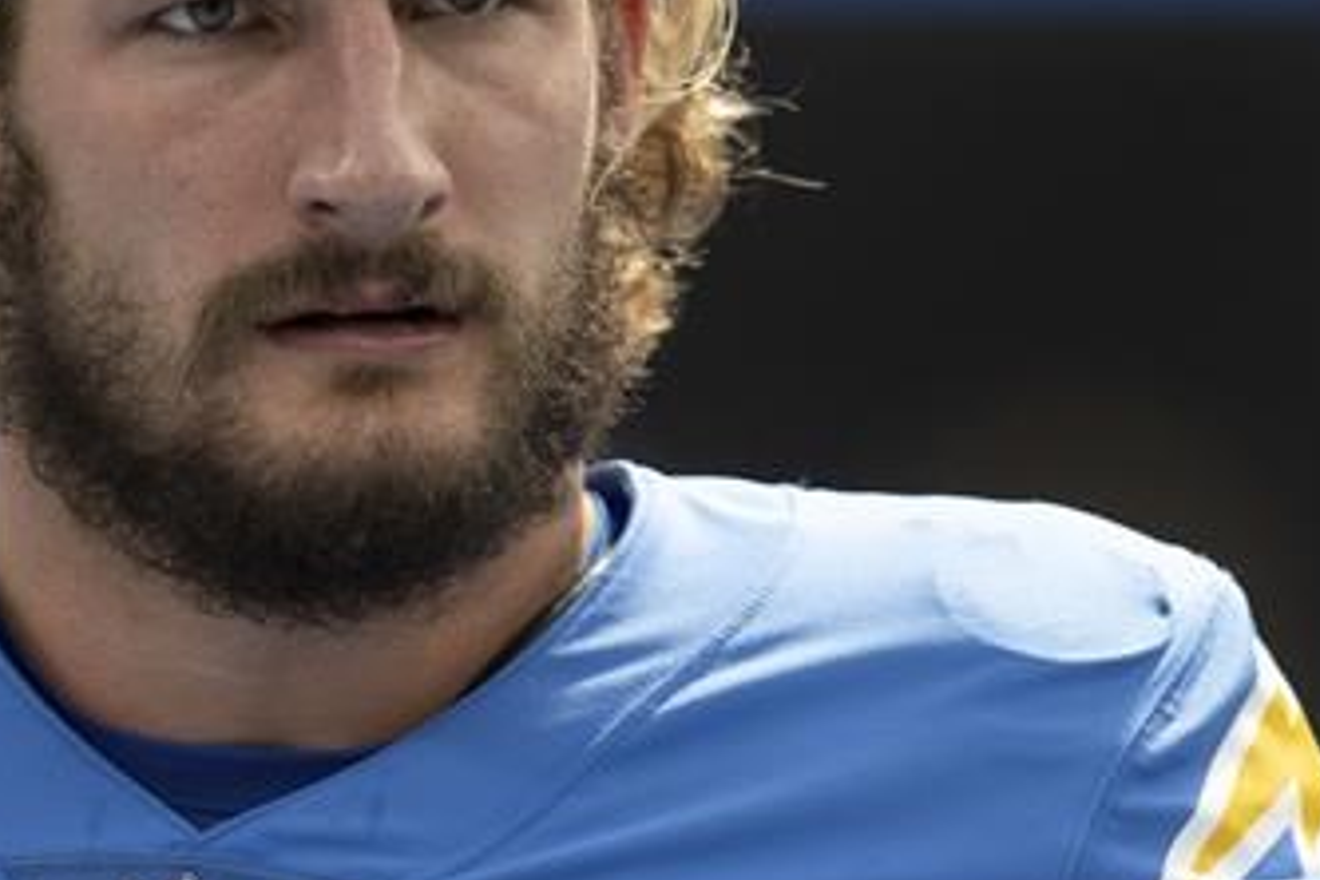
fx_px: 45096
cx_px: 424
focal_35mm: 1230
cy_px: 577
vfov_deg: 1.1
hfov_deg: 1.7
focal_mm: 400
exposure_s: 1/2500
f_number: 2.8
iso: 1000
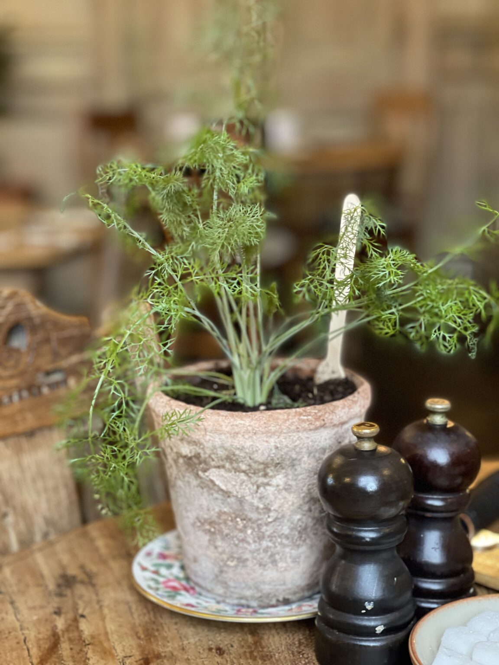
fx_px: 1230
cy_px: 332
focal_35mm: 64
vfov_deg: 30.3
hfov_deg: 22.9
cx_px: 250
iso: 320
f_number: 2.2
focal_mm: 7.5
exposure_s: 1/33
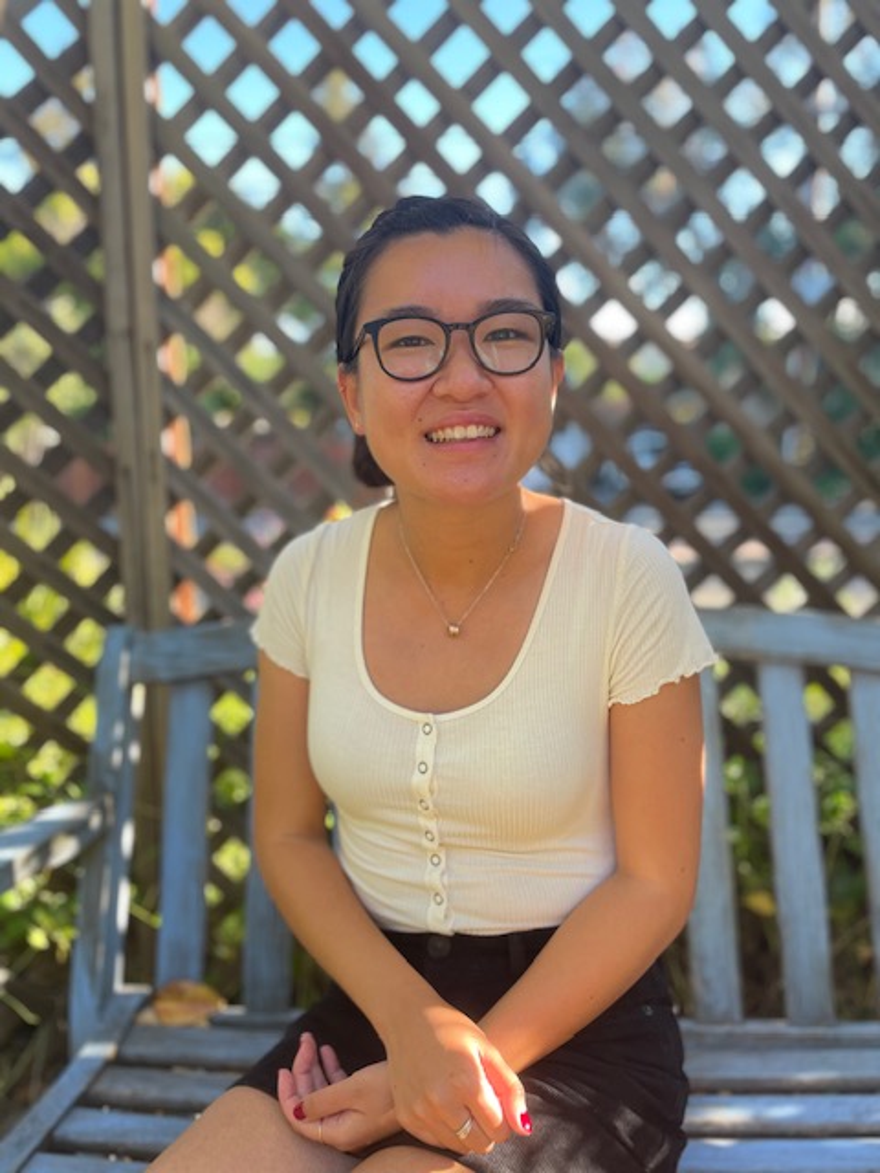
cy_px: 586
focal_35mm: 26
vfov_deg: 67.3
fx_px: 881
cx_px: 440
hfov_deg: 53.1
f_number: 1.6
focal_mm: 4.2
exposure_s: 1/173
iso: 32
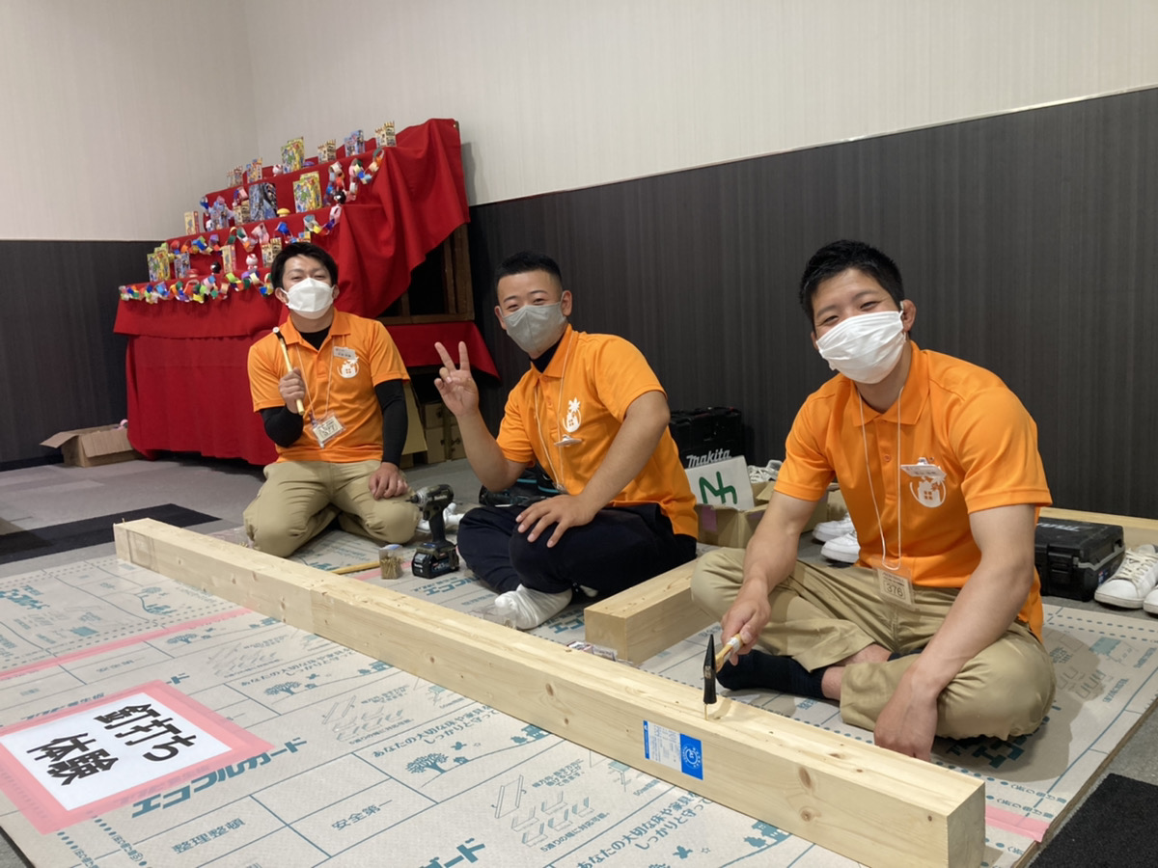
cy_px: 434
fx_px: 937
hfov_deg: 63.4
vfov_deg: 49.7
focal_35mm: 28
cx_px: 579
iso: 100
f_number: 1.8
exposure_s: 1/60
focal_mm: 3.99
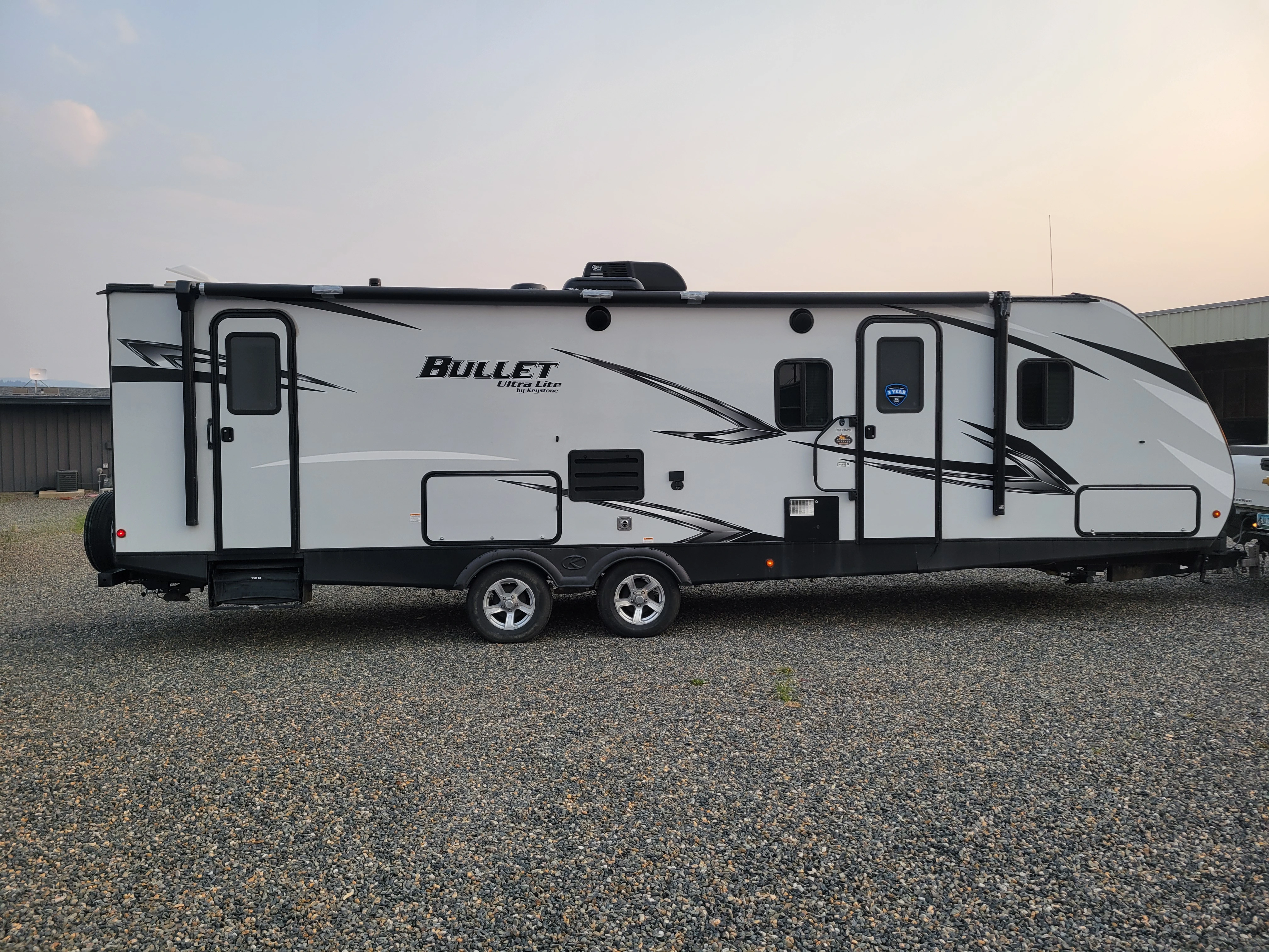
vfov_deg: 53.1
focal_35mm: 26
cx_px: 634
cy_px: 476
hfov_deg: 67.3
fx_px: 953
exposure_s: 1/606
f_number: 1.8
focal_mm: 5.4
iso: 40
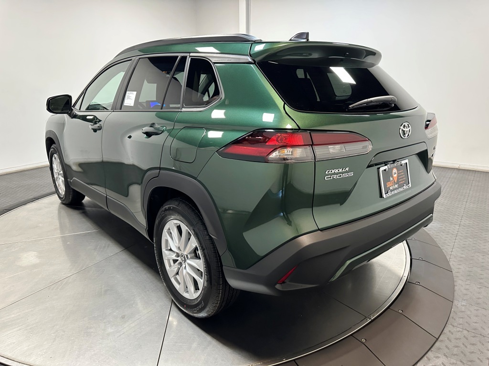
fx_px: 339
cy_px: 183
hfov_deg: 71.6
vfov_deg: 56.8
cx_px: 244
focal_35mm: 24
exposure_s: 1/60
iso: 640
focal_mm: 6.86
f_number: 1.78
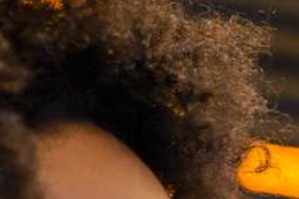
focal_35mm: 276
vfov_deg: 4.9
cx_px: 207
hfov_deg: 7.5
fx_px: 2291
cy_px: 393
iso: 640
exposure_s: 1/200
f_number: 1.4
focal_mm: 35
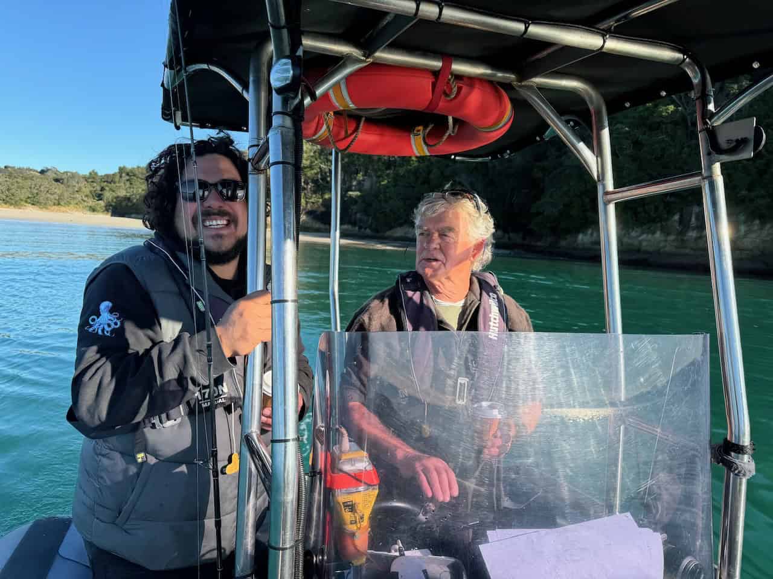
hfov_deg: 71.6
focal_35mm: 24
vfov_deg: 56.8
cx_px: 386
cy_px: 290
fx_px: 536
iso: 80
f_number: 1.8
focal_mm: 6.8
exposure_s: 1/2174
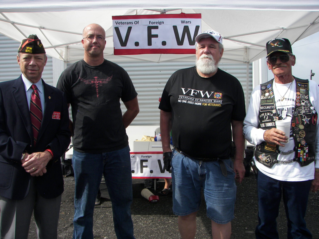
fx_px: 332
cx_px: 160
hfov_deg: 51.4
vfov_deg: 39.7
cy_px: 120
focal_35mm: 36
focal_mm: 6
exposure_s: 1/800
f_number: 4
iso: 64
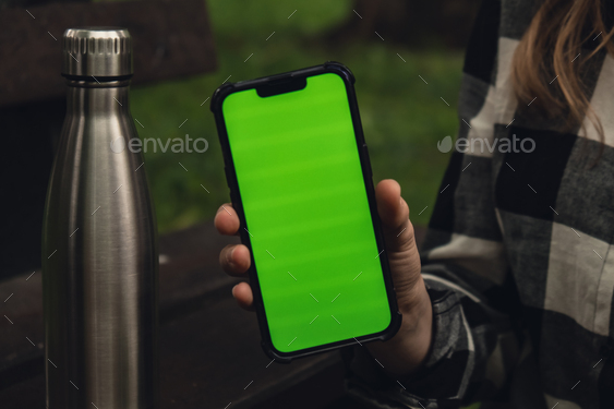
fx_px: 1483
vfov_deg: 15.7
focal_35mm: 87
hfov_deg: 23.4
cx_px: 320
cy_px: 196
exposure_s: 1/180
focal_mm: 55
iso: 800
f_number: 4
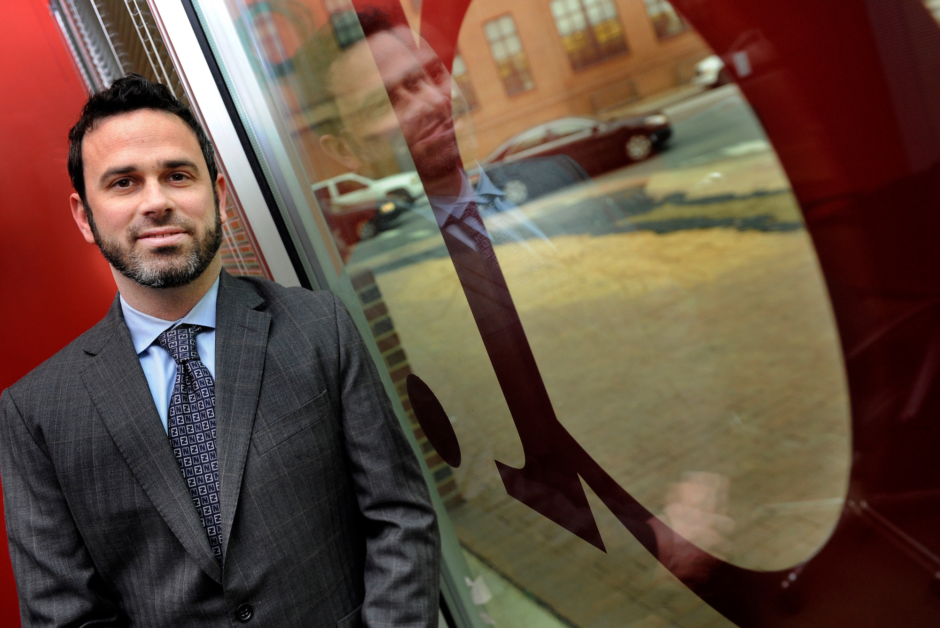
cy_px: 314
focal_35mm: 28
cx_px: 470
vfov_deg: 46.5
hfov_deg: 65.4
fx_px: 732
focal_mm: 28
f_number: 4
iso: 1600
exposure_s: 1/250
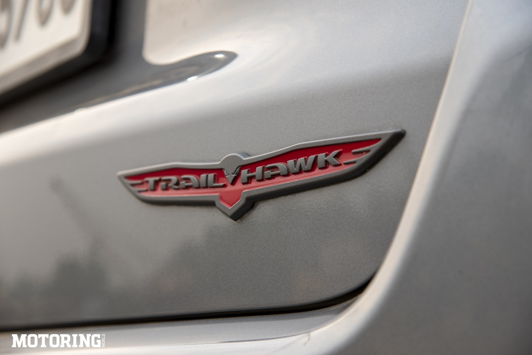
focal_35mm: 100
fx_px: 1478
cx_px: 266
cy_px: 178
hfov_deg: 20.4
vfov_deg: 13.7
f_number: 6.3
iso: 200
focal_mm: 100
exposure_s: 1/125
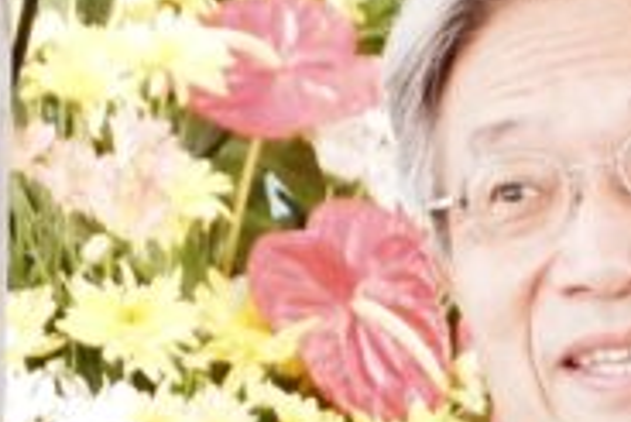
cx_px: 1190
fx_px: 7420
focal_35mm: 423
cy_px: 662
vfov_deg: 3.2
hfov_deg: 4.8
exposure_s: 1/105
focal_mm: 48.4
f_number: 5.6
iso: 1600
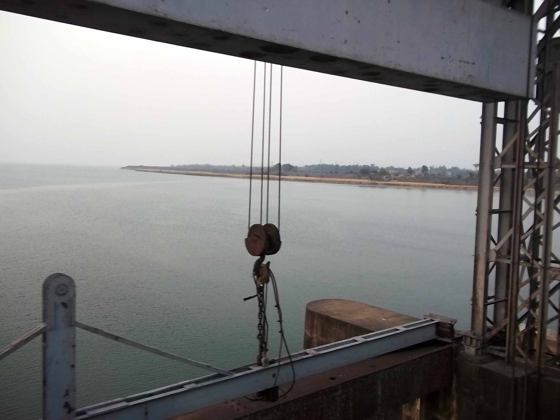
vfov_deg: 44.2
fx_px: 518
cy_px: 210
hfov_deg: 56.8
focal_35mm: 32
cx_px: 280
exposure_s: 1/250
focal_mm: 5.7
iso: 80
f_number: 2.9
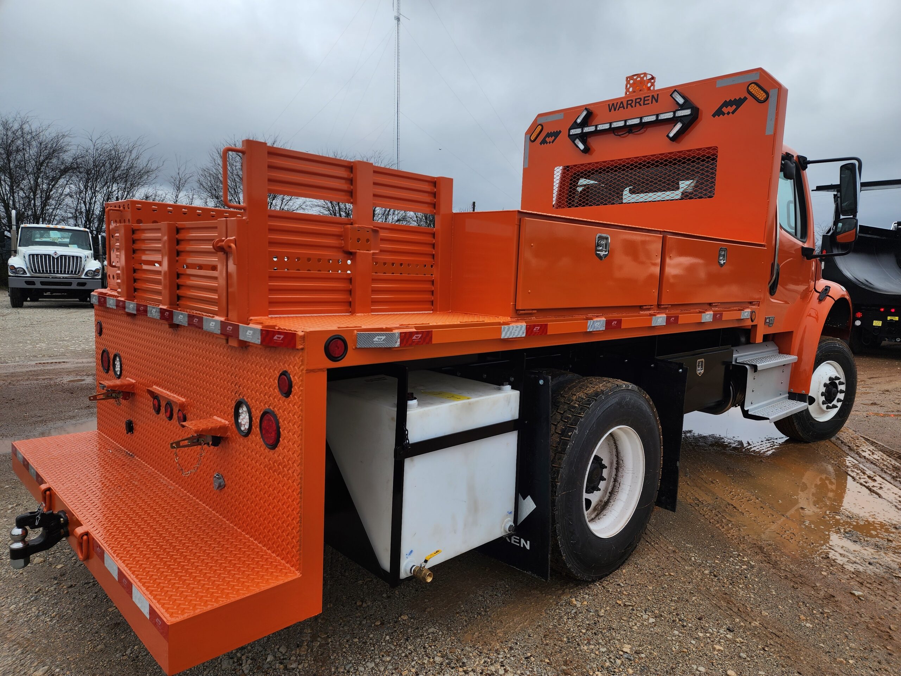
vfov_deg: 58.9
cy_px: 338
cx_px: 450
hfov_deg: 73.9
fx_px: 599
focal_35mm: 23
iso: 12
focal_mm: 6.4
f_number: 1.8
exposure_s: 1/479
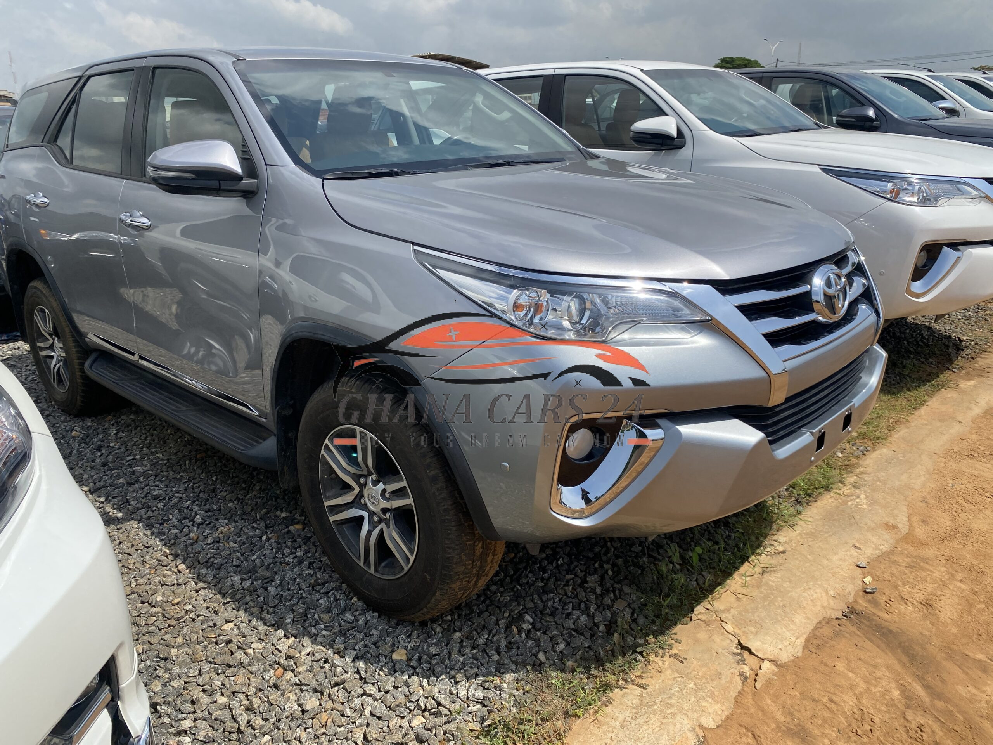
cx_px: 496
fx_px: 746
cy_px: 372
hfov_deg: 67.3
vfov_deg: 53.1
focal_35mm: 26
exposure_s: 1/3610
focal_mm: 4.25
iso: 32
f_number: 1.8
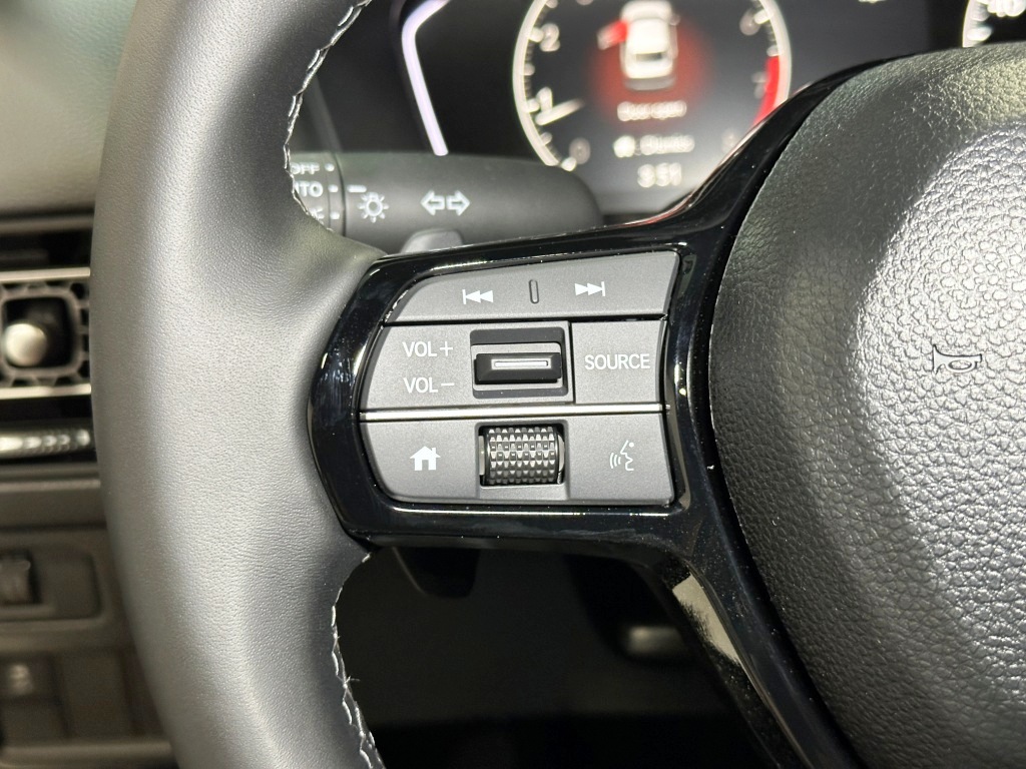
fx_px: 1423
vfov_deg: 30.3
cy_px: 384
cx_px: 513
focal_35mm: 48
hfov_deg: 39.7
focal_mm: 6.86
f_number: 1.78
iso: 400
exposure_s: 1/40
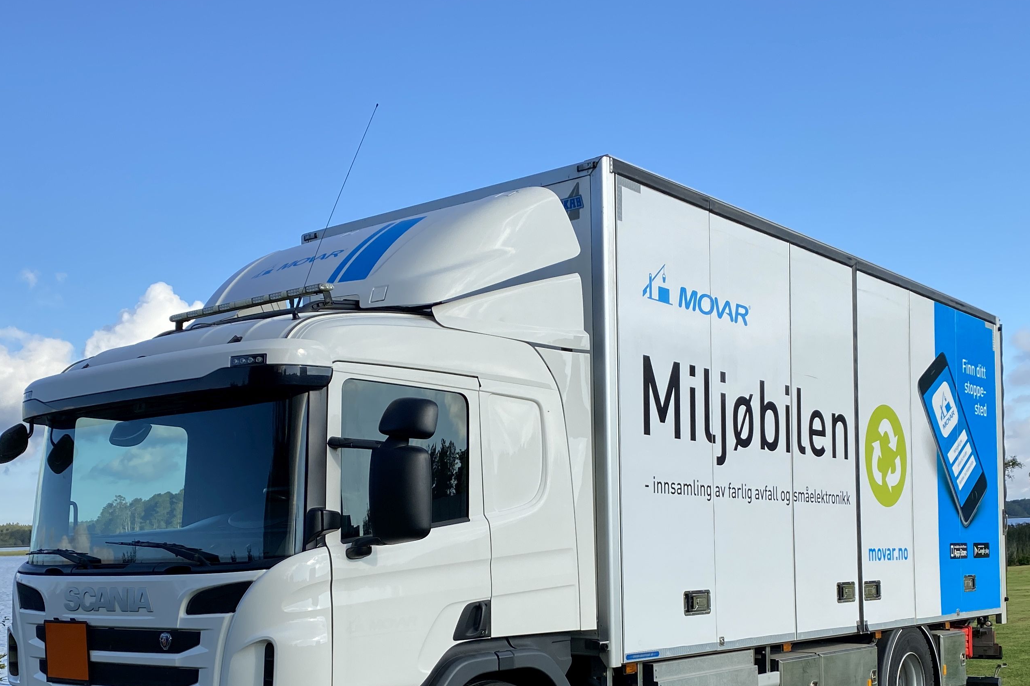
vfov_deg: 30.5
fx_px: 1230
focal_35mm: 43
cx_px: 525
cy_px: 544
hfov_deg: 45.4
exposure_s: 1/2222
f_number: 1.8
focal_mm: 4.25
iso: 32
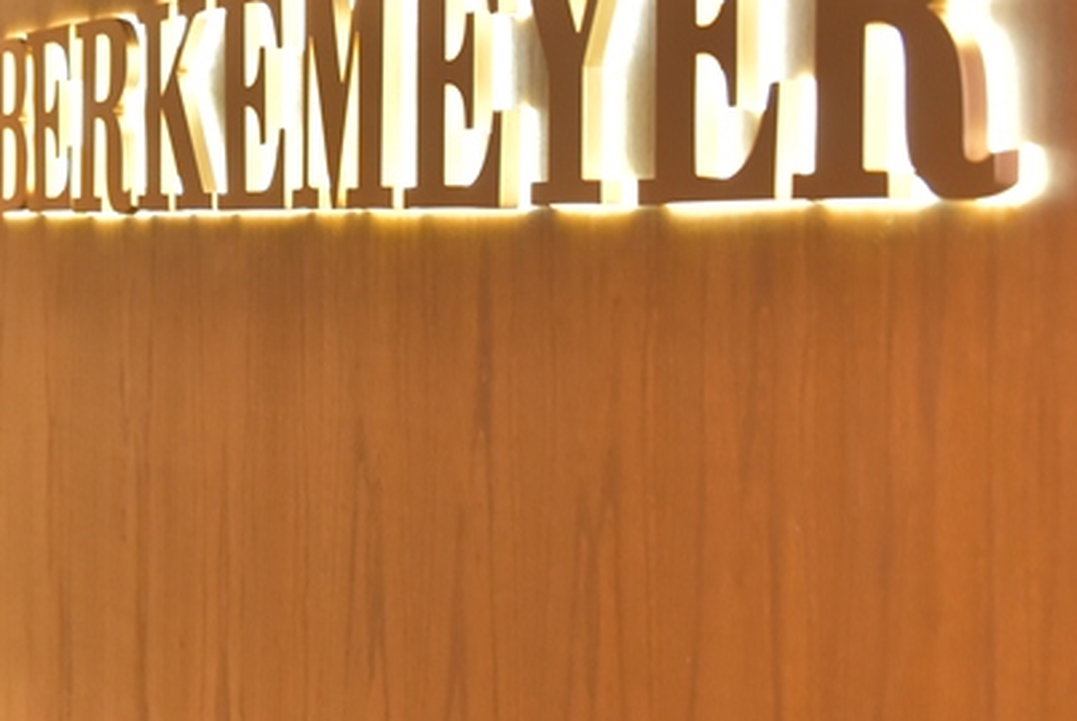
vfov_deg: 12.3
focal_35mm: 112
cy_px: 292
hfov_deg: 17.9
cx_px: 38
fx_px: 3354
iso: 1600
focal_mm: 44
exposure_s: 1/80
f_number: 4.5
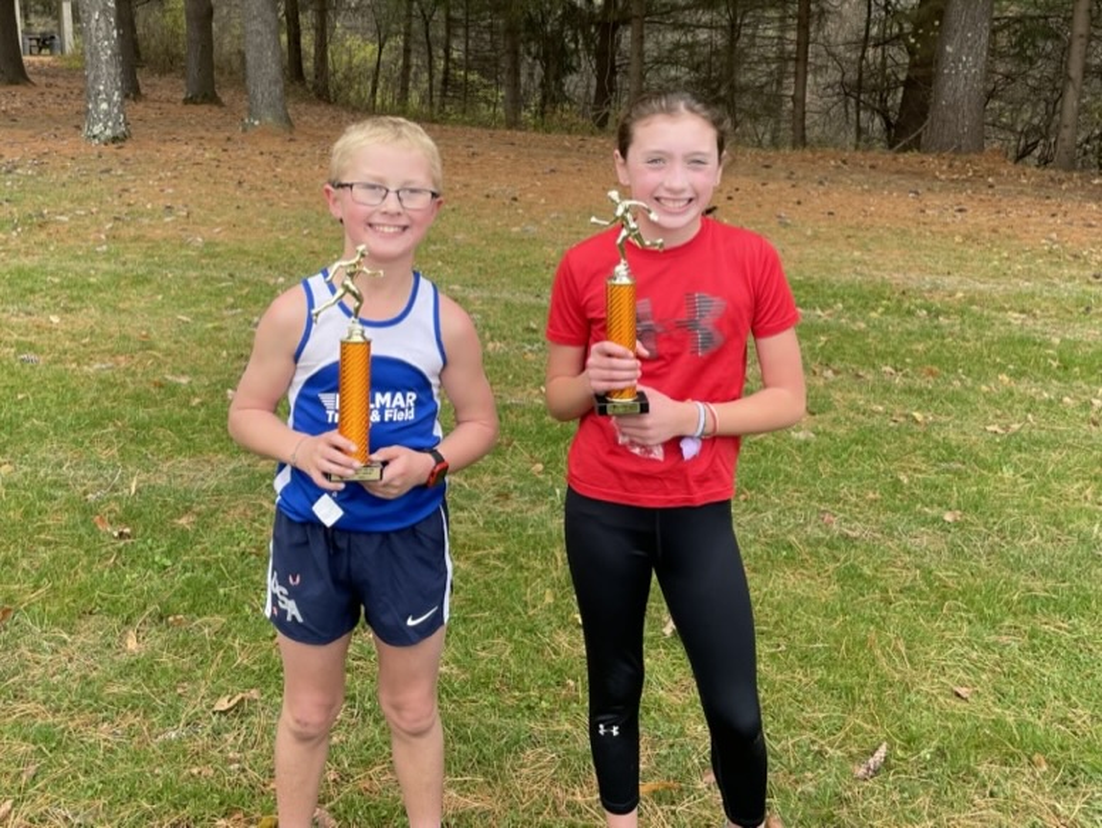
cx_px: 551
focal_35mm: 26
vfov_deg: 53.1
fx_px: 828
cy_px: 414
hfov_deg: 67.3
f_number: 1.6
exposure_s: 1/412
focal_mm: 4.2
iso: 32
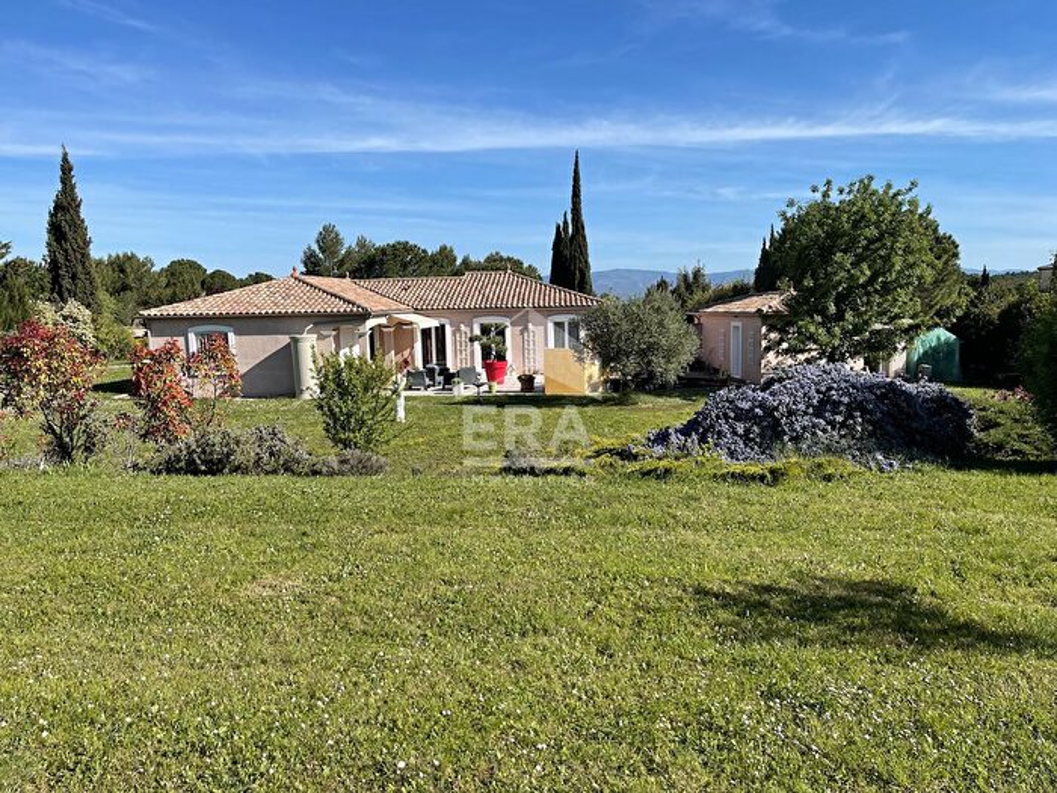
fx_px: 763
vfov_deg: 54.9
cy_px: 396
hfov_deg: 69.4
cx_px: 528
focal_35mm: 25
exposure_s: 1/3165
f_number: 1.6
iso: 32
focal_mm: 5.1
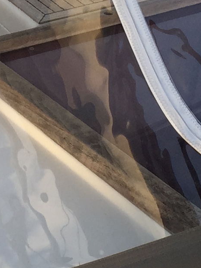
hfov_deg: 9.6
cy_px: 4
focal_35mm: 153
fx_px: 1185
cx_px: -4
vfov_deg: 12.8
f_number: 2.2
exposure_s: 1/353
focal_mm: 4.15
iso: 32
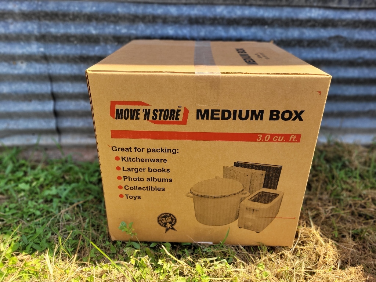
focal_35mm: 26
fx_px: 282
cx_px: 188
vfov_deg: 53.1
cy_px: 141
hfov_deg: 67.3
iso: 40
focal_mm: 5.4
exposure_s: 1/535
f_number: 1.8
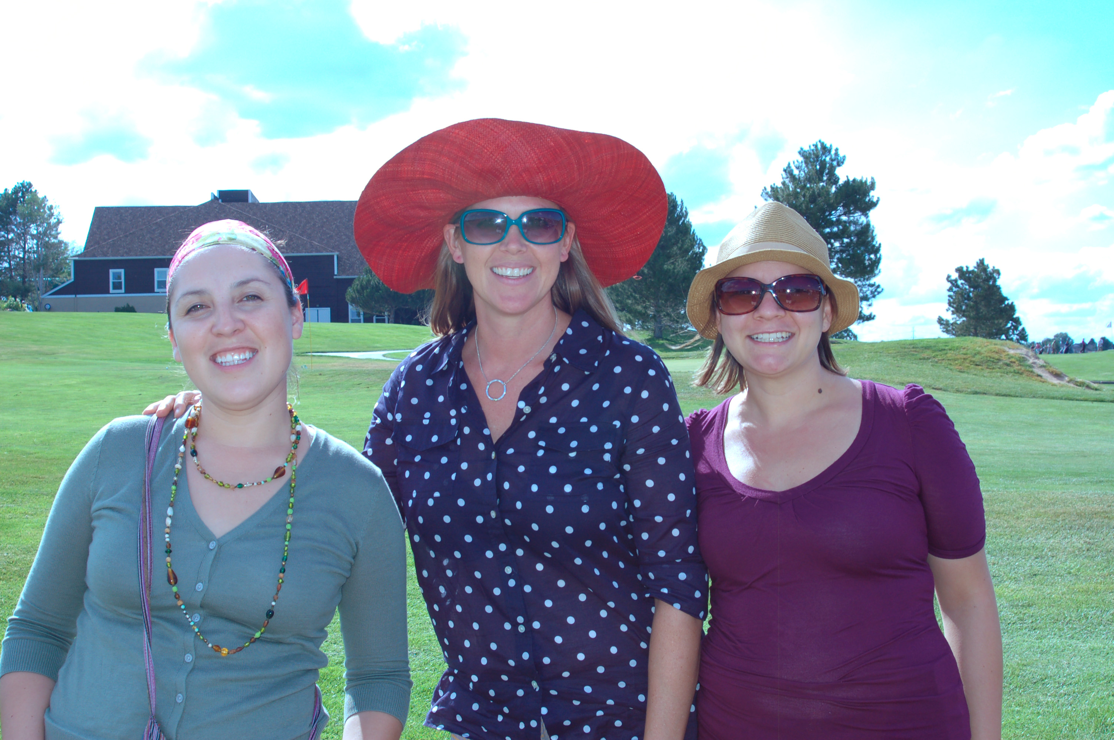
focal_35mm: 42
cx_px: 557
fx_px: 1299
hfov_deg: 46.4
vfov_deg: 31.8
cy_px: 370
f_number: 9
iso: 200
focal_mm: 28
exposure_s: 1/200
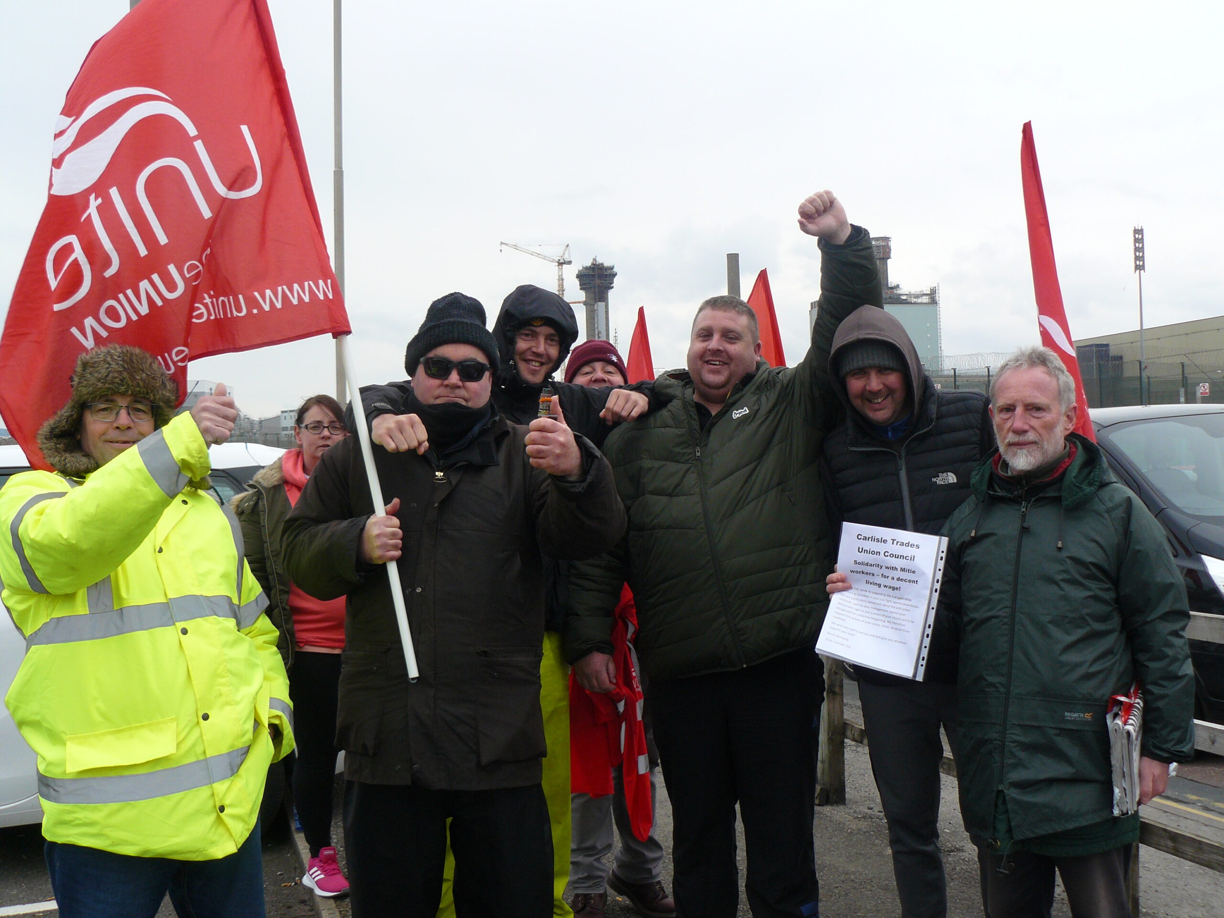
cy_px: 459
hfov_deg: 51.4
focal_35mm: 36
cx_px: 612
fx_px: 1273
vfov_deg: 39.7
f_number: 4
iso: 100
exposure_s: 1/160
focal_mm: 6
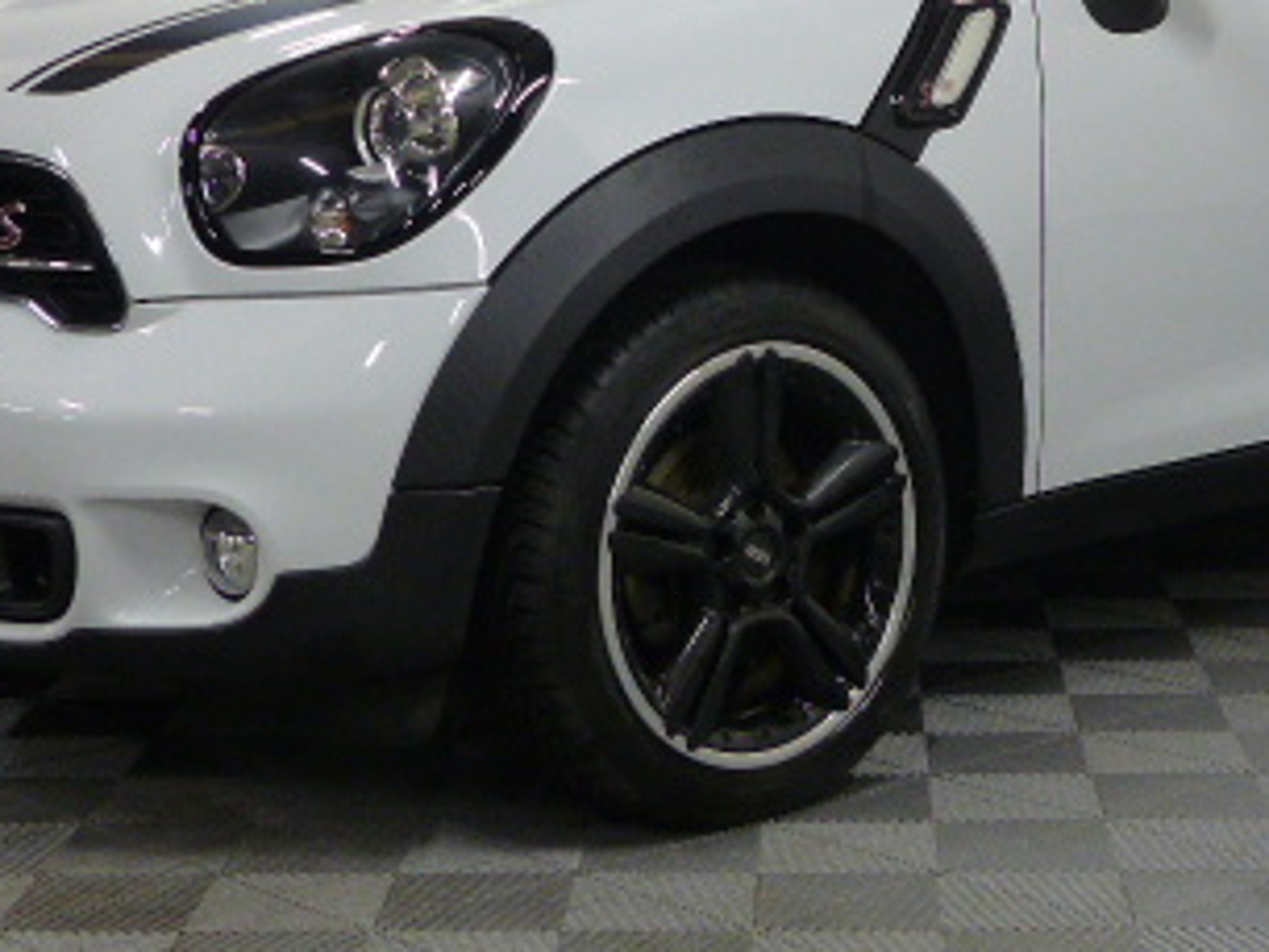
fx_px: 3081
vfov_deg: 17.5
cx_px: 807
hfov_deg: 23.2
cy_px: 224
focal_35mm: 84
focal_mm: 7
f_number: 2.8
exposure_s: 1/50
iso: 400
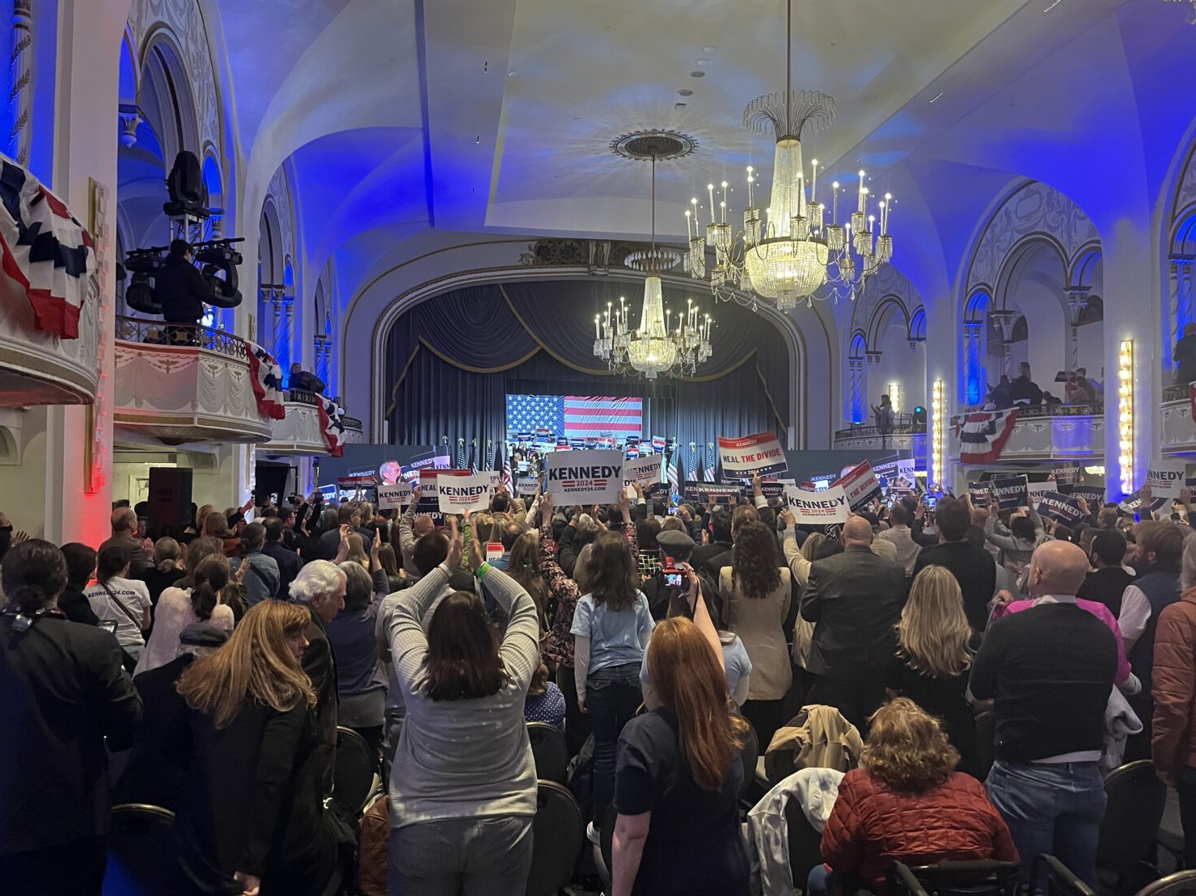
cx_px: 590
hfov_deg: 65.3
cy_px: 456
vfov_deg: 51.3
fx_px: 933
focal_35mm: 27
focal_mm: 5.1
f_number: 1.6
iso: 500
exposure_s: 1/60
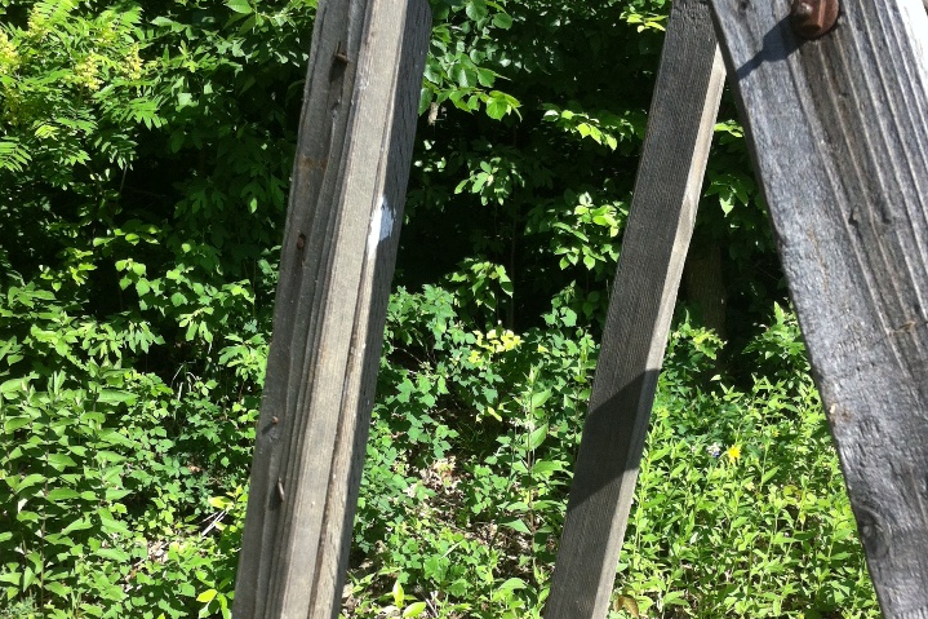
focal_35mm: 52
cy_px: 463
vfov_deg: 25.7
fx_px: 1340
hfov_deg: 38.2
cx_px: 493
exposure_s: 1/525
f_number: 2.8
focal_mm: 3.85
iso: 80
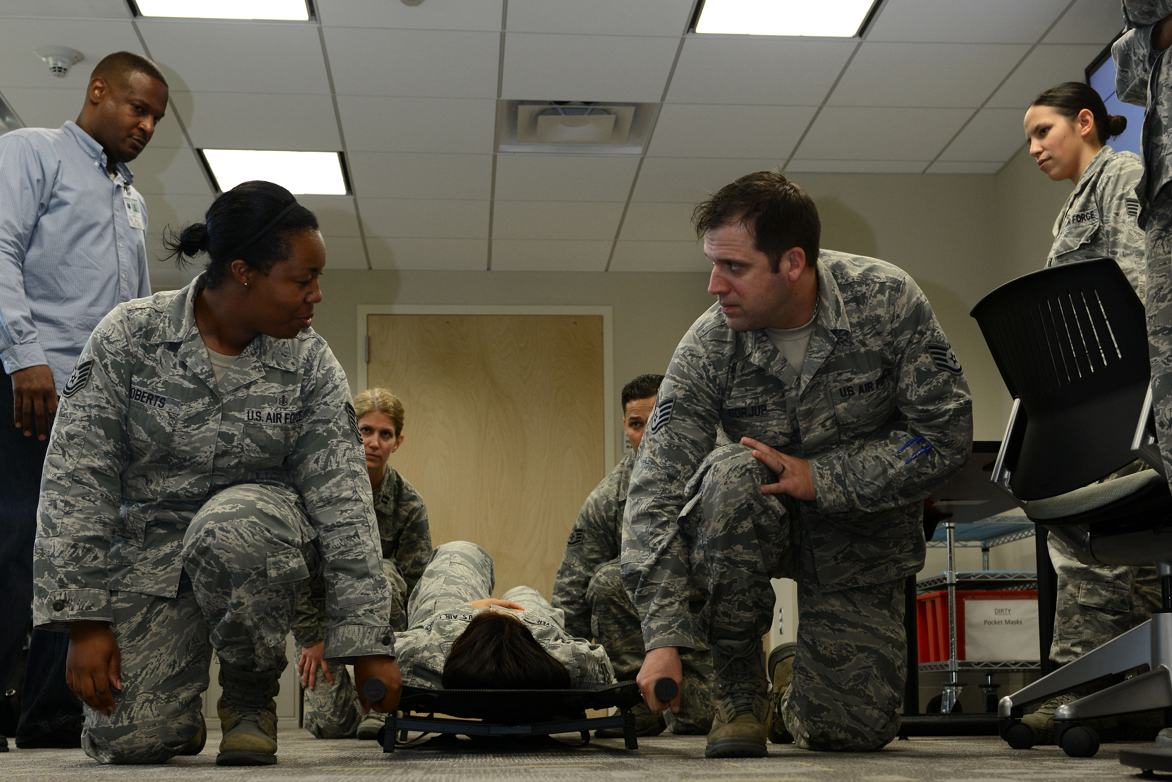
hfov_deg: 55.8
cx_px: 586
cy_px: 391
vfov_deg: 38.9
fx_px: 1107
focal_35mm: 34
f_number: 4.5
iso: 500
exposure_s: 1/100
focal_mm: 34
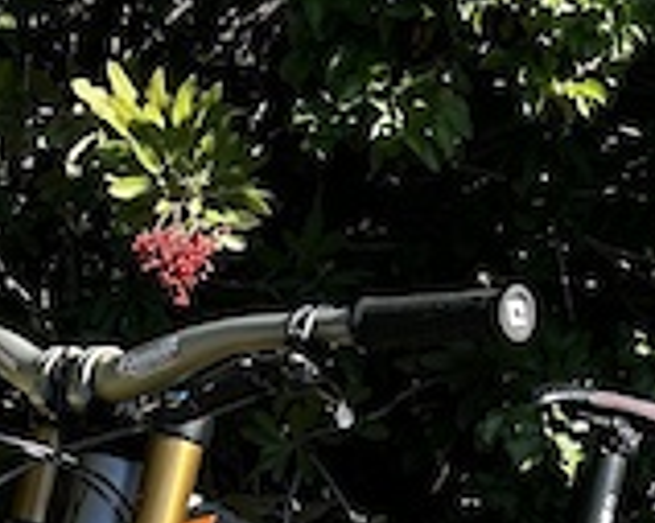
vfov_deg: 11.7
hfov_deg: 15.0
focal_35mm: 128
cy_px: 679
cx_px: 292
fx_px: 2480
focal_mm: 5.7
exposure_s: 1/1311
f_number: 1.5
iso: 50
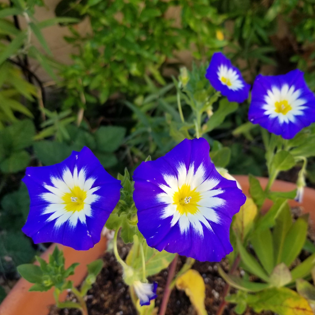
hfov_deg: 52.1
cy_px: 157
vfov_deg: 52.5
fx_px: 319
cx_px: 192
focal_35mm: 31
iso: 50
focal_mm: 4.25
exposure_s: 1/176
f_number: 1.7
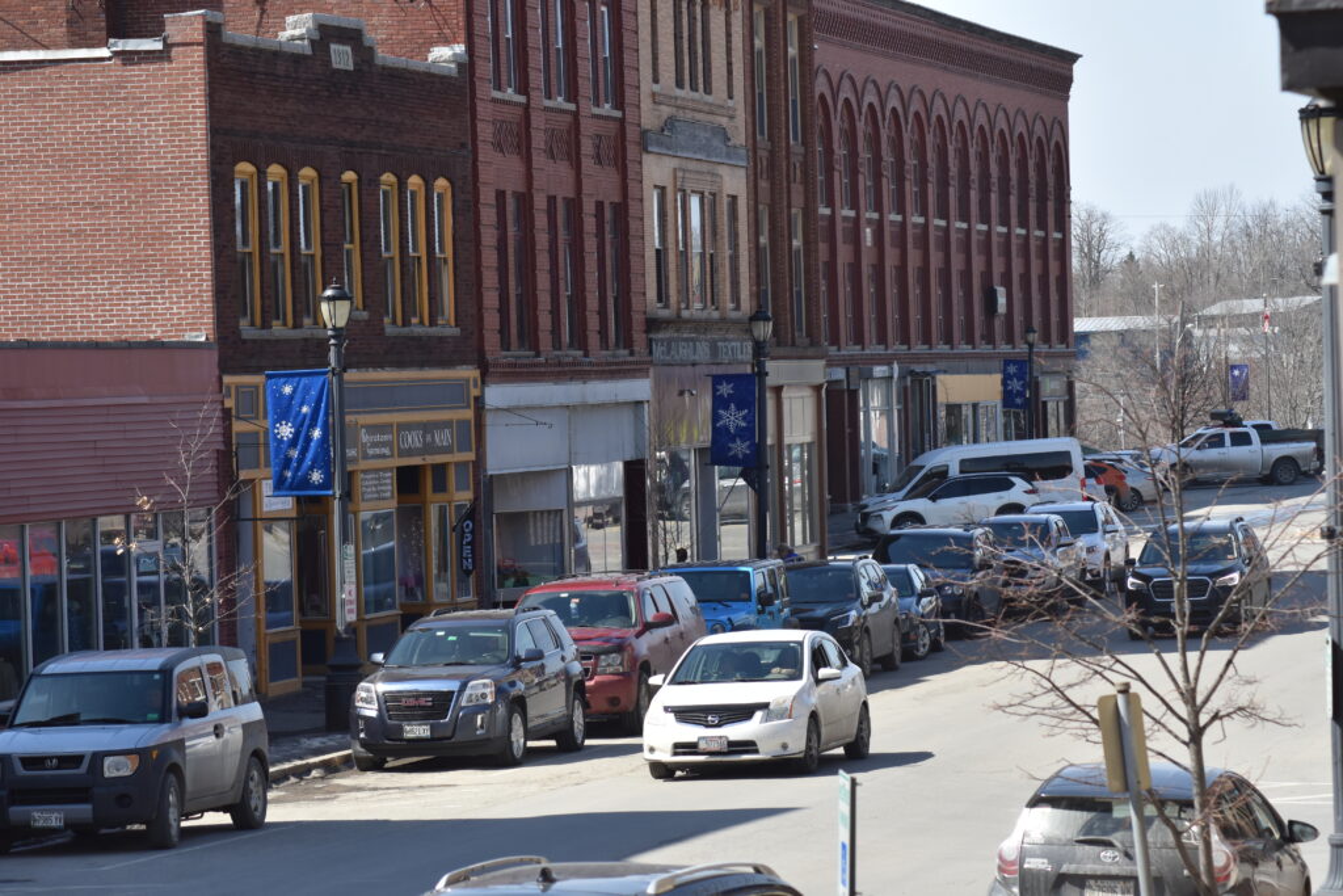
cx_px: 672
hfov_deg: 13.0
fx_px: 5876
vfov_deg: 8.7
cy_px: 448
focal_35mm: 158
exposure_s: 1/1000
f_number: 8
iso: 500
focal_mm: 105
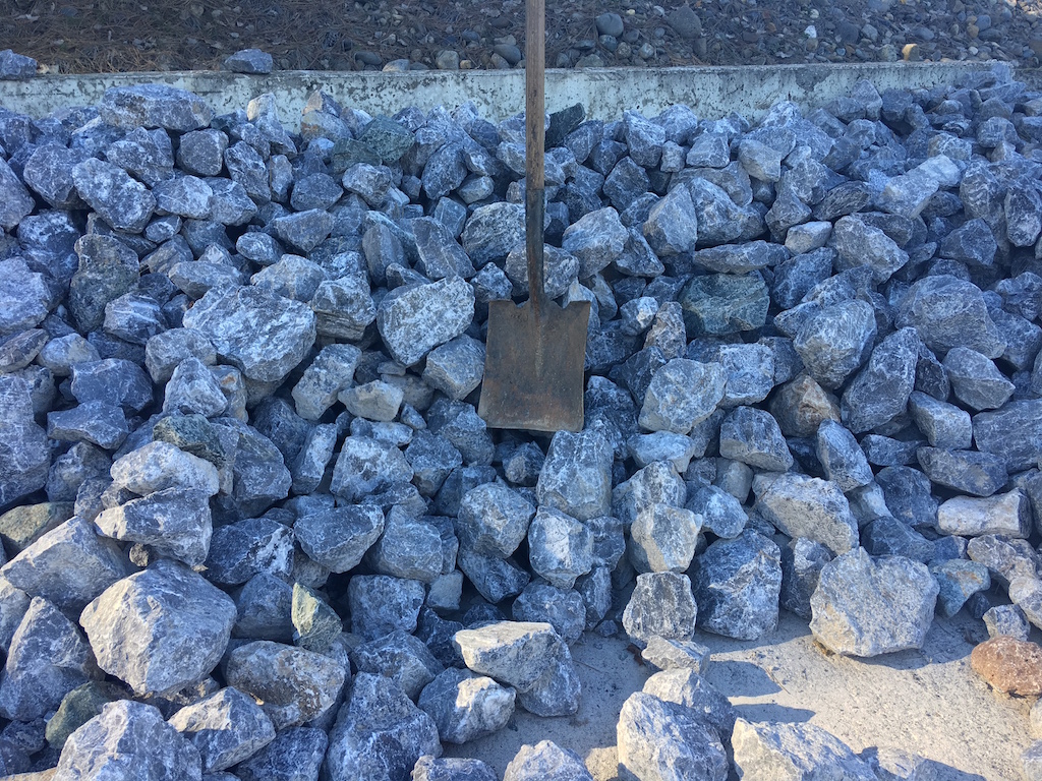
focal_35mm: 29
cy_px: 390
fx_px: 873
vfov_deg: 48.2
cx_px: 521
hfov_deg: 61.7
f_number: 2.2
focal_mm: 4.15
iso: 25
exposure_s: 1/151
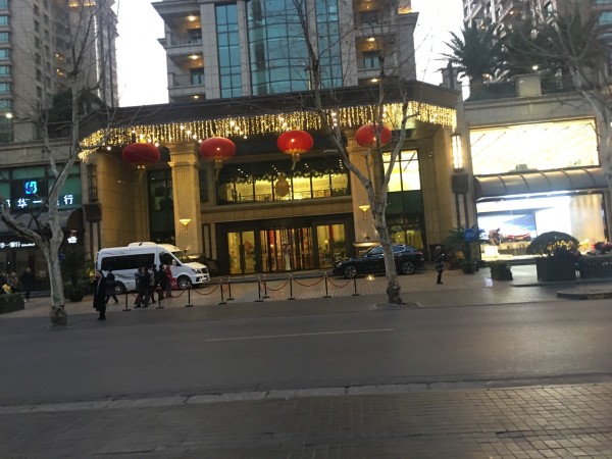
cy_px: 230
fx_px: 513
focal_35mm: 29
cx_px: 306
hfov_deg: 61.7
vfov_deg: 48.2
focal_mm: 4.15
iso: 80
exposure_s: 1/10
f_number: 2.2
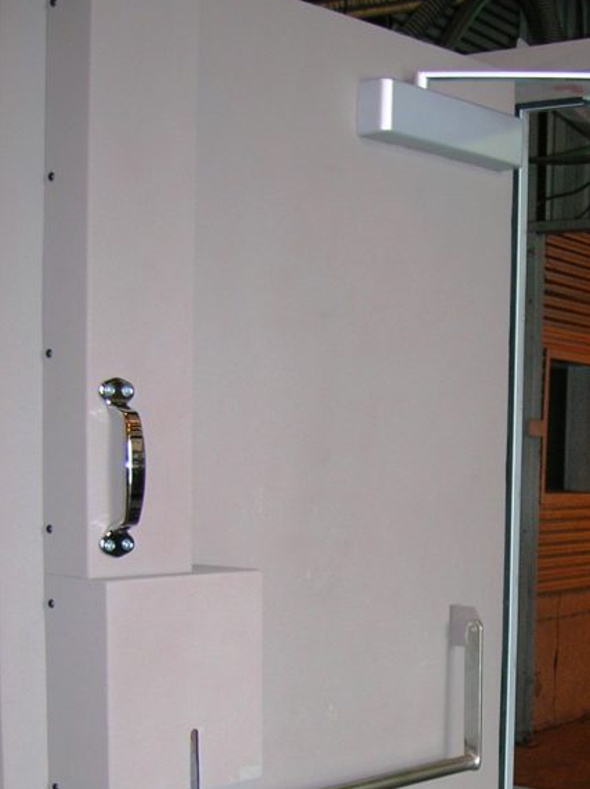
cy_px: 665
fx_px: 1389
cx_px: 484
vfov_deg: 30.7
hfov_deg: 23.6
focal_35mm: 61
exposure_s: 1/60.1
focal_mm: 5.7
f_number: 2.9
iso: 69
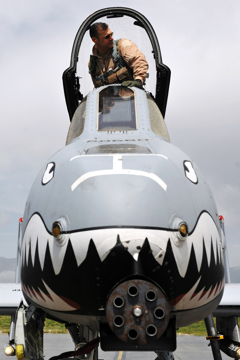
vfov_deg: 50.7
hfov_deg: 35.1
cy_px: 180
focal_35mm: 38
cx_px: 120
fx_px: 380
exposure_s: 1/4000
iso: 500
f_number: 5.6
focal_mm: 38
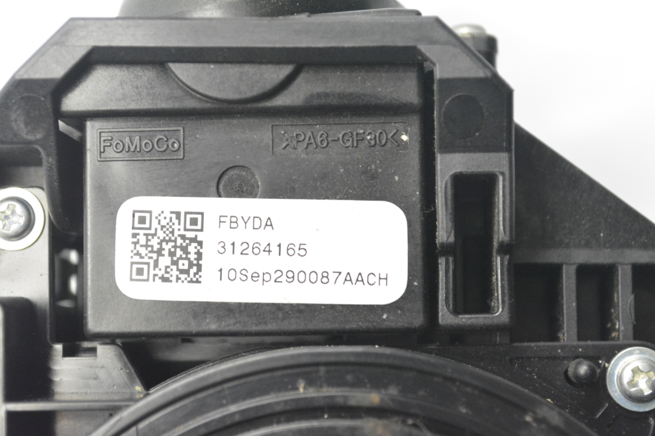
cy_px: 218
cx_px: 328
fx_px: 1500
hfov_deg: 24.6
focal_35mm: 82
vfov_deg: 16.5
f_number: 8
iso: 6400
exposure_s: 1/250
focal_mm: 55
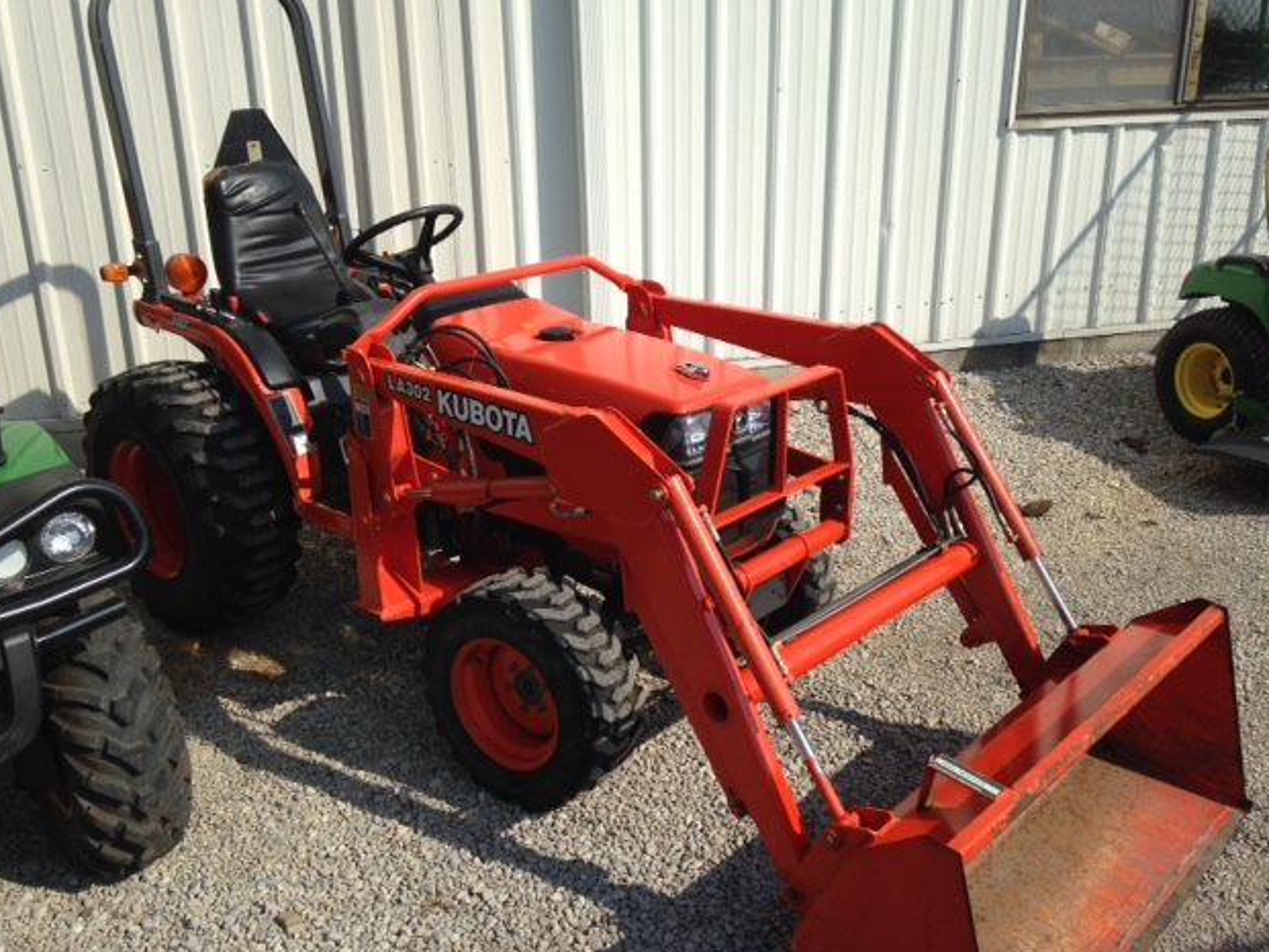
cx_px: 627
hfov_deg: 53.9
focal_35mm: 34
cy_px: 474
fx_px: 1247
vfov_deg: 41.8
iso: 50
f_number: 2.4
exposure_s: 1/2262
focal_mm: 4.12
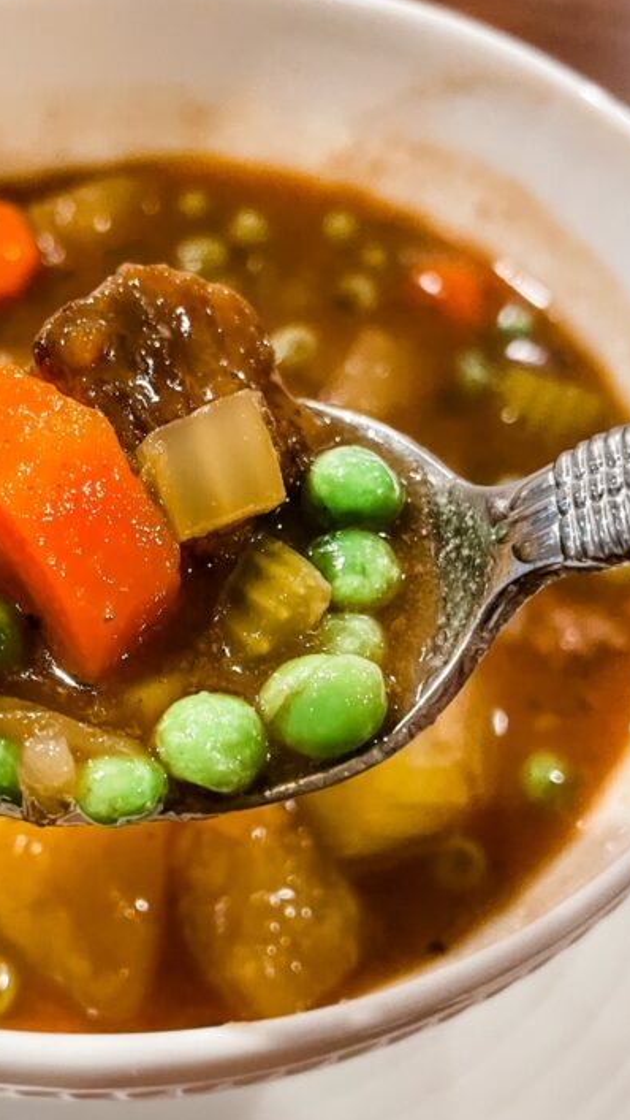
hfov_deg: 28.6
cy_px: 645
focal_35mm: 41
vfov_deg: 49.2
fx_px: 1217
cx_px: 168
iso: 250
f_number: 1.6
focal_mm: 4.2
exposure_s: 1/60
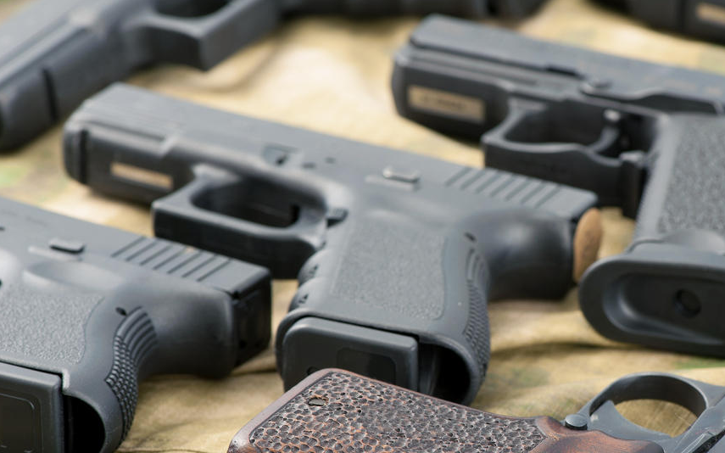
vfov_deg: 8.3
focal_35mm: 157
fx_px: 3101
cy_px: 305
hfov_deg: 13.3
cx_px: 515
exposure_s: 1/200
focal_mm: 105
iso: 100
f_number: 8
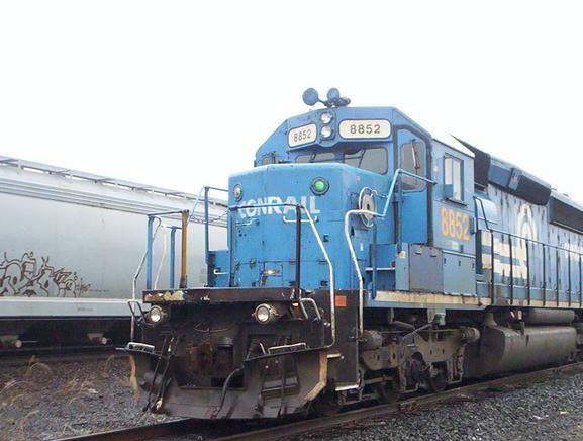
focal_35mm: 56
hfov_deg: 34.2
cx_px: 349
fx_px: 946
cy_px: 266
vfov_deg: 26.2
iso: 200
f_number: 4.5
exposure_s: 1/50.6
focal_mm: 4.99
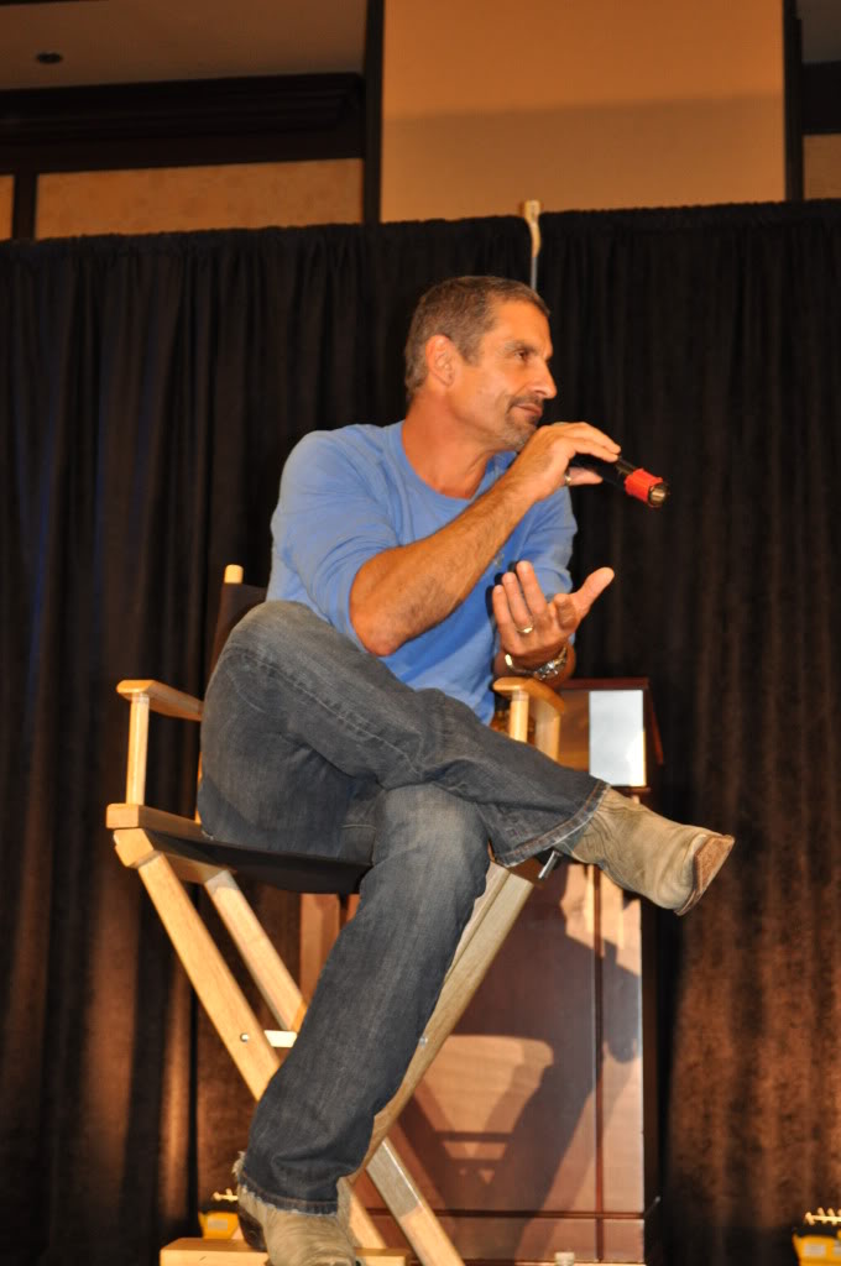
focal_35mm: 66
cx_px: 420
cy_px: 633
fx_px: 2319
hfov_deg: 20.6
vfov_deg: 30.5
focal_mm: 44
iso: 800
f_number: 5.3
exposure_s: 1/60
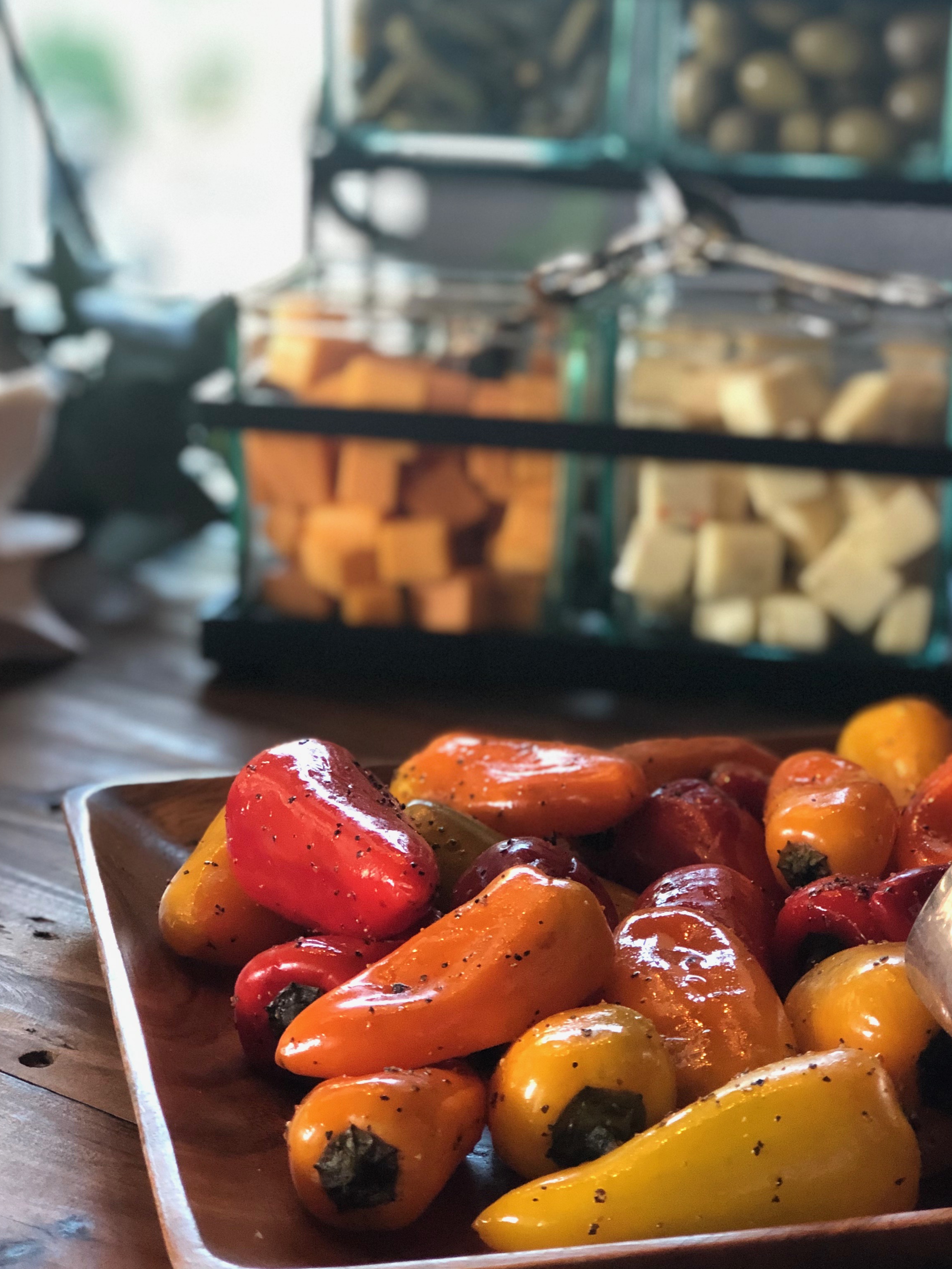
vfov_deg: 26.0
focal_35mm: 75
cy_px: 634
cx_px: 543
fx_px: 2750
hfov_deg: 19.6
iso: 250
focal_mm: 6.6
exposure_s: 1/30
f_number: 2.8
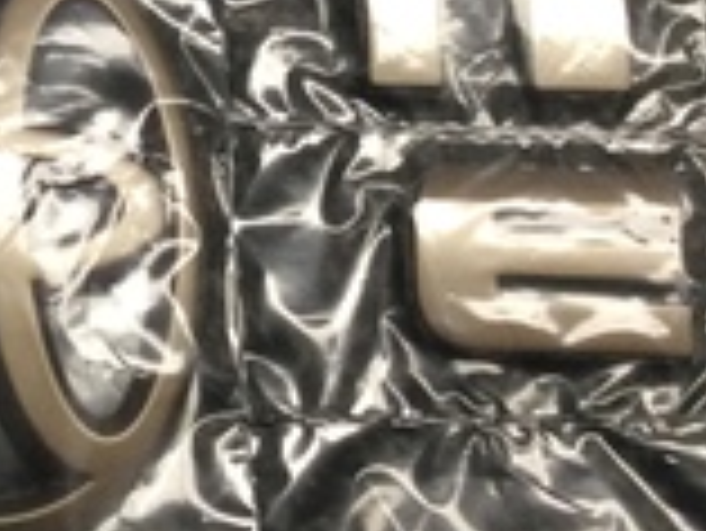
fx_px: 2572
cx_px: -225
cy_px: -104
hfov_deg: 14.9
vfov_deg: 11.5
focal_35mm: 126
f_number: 2.4
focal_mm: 3.3
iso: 64
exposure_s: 1/30
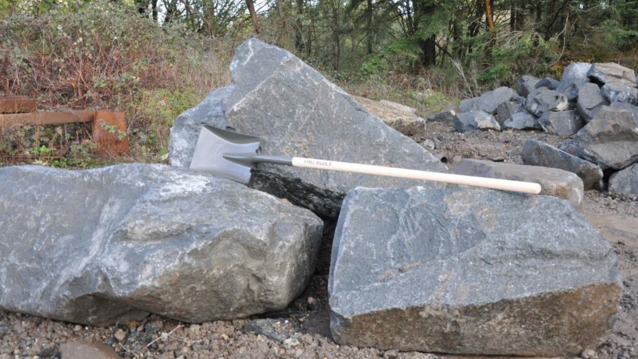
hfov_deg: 58.7
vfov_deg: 35.1
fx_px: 567
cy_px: 164
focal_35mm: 34
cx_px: 322
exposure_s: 1/100
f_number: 5
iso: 400
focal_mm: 21
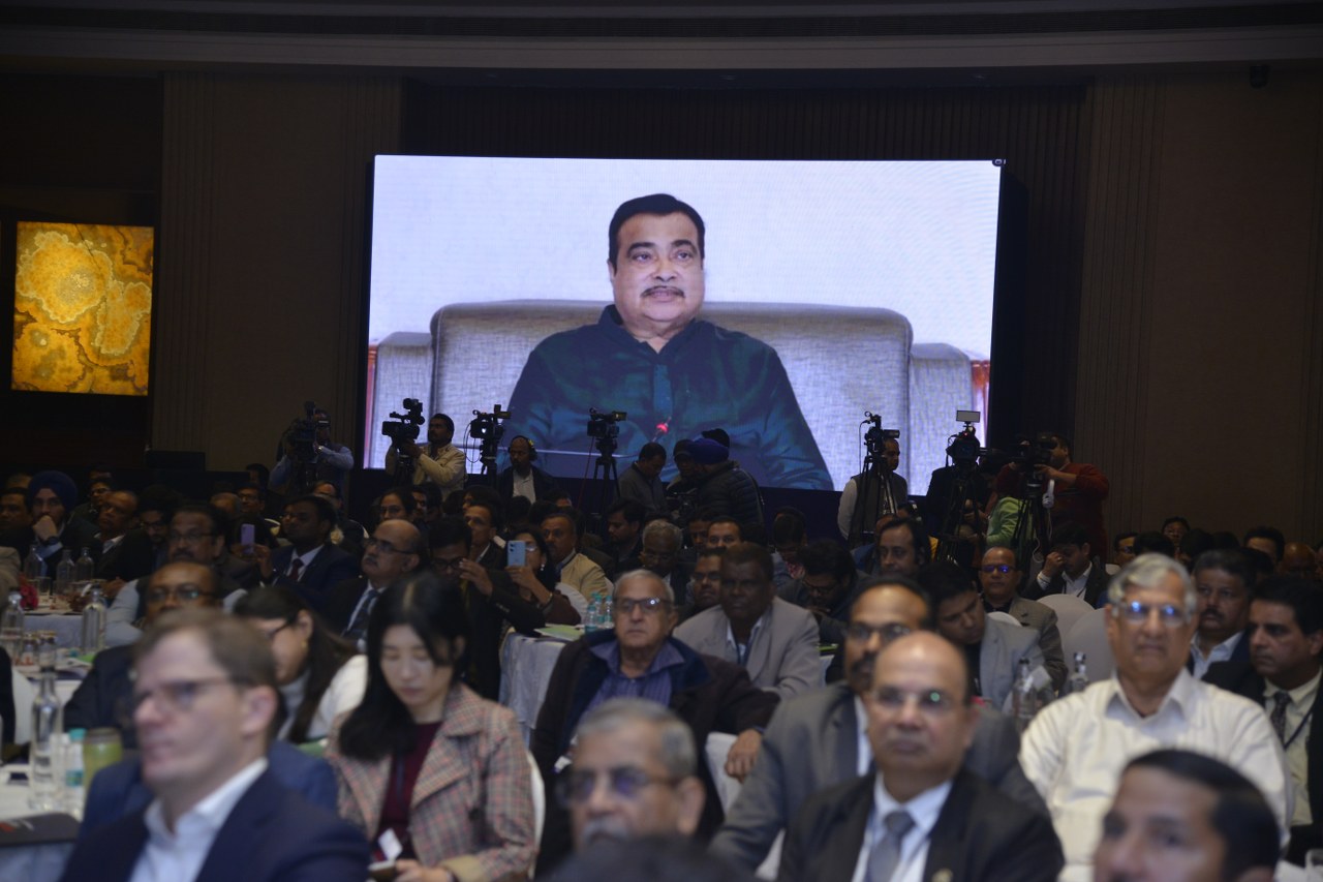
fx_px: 2756
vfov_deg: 18.2
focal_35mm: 75
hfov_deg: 27.0
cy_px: 441
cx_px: 662
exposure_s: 1/125
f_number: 4
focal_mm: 75
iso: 1250
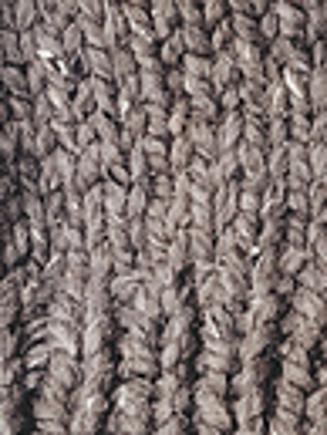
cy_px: -40
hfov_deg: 5.7
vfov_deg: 7.7
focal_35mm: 257
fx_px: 3232
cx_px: -118
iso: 64
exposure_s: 1/120
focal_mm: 6
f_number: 2.4
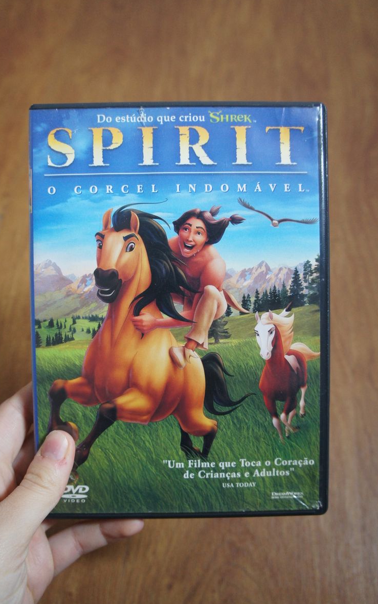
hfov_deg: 40.6
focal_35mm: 31
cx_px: 180
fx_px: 511
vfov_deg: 61.2
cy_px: 303
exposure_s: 1/160
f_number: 4
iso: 1600
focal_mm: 20
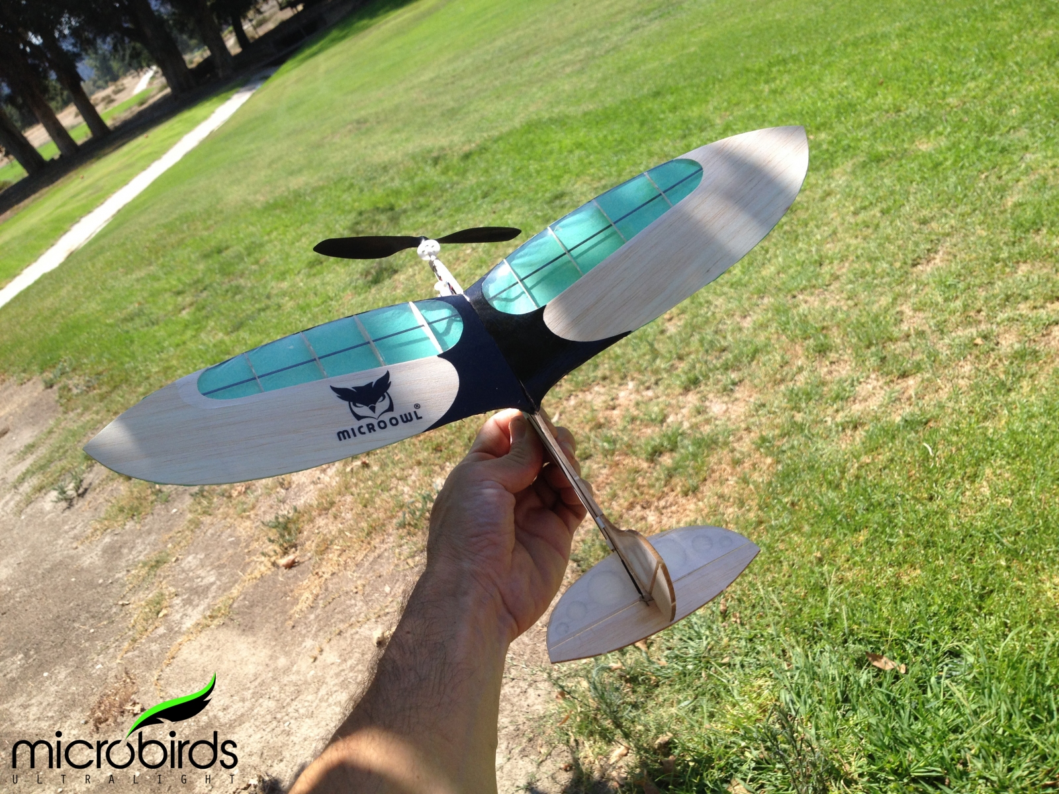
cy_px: 397
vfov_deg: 40.7
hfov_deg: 52.6
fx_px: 1071
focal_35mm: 35
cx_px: 530
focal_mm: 4.28
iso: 50
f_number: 2.4
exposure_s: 1/1004
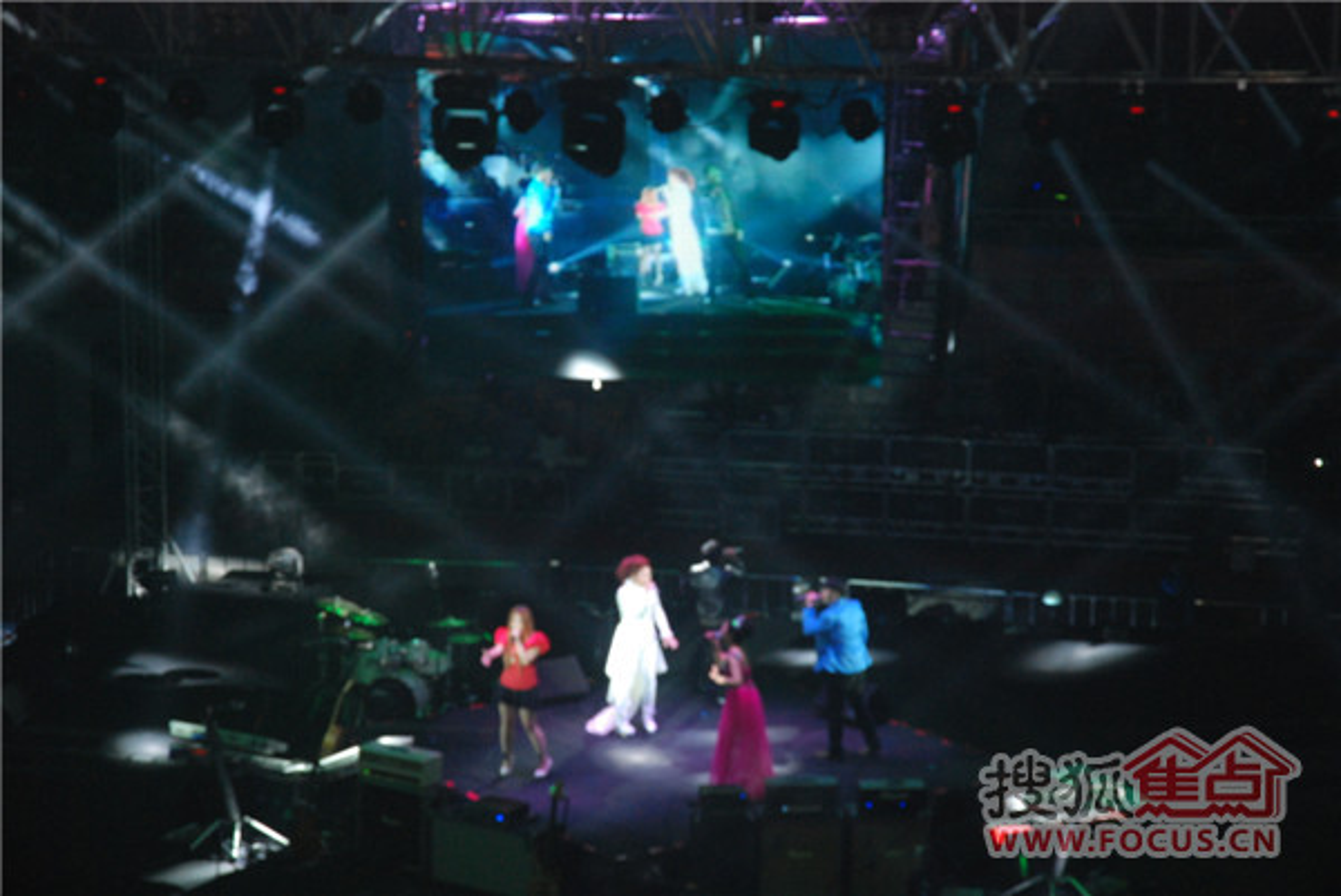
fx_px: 3467
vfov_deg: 14.7
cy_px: 448
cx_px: 670
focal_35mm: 93
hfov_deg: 21.9
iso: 800
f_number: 5
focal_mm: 62
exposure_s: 1/60
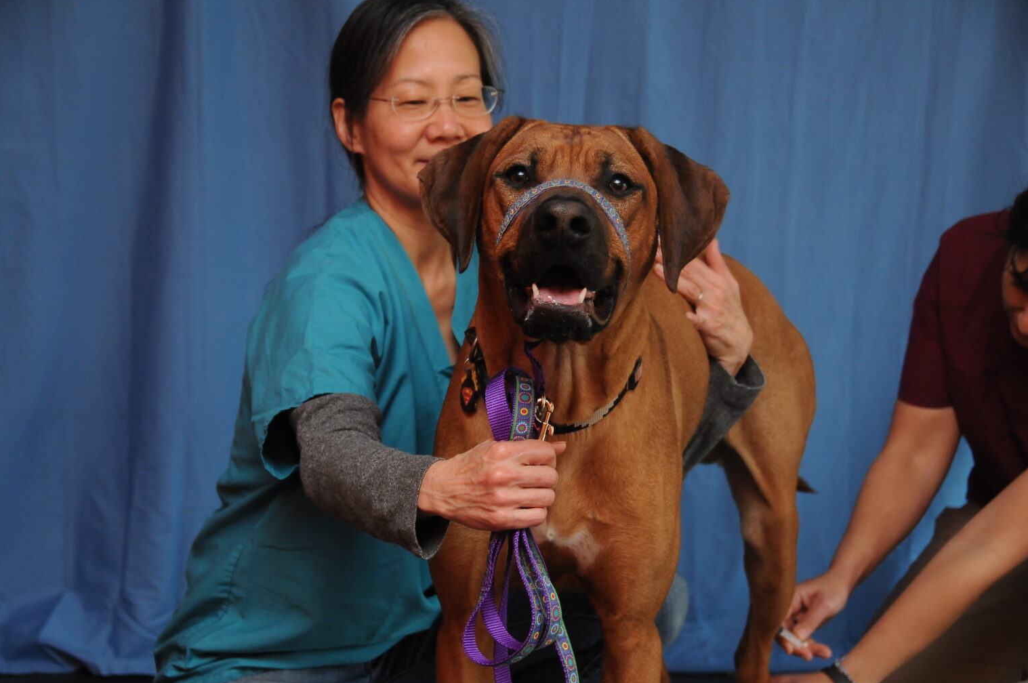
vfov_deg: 16.3
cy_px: 342
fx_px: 2382
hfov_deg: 24.4
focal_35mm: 84
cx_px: 518
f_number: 5
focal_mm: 55
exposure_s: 1/125
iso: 800
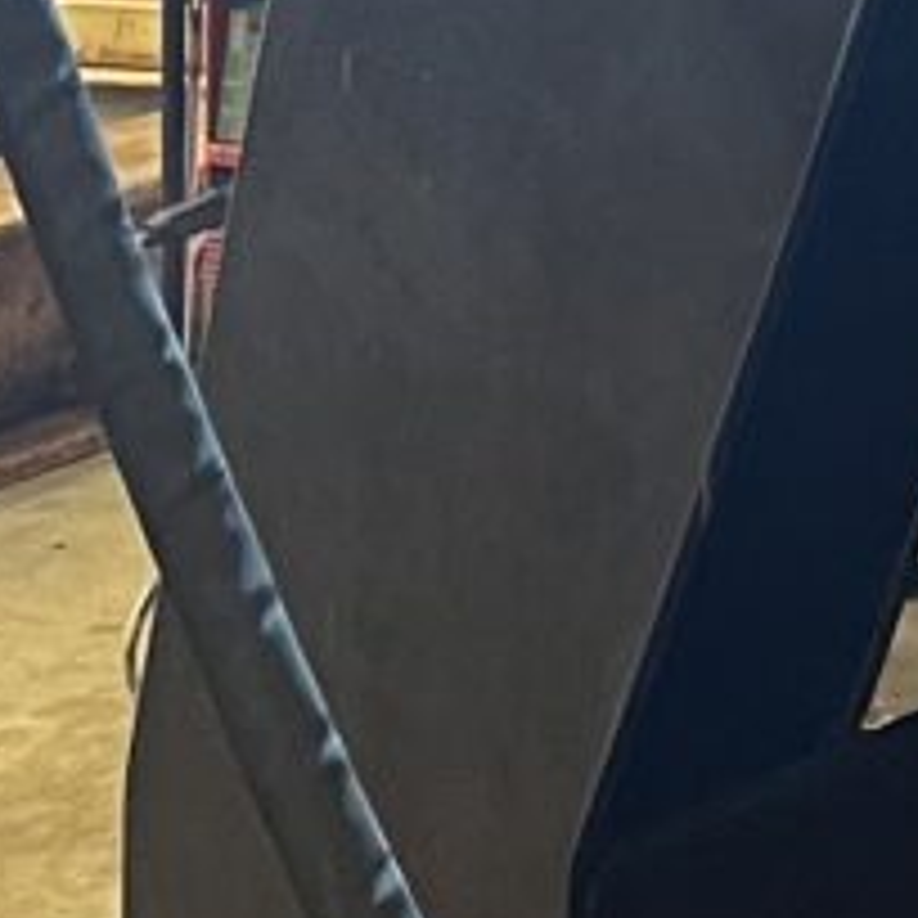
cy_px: -1017
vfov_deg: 8.1
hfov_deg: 8.5
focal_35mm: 203
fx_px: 6091
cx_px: 1134
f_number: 1.5
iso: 160
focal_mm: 5.7
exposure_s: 1/55
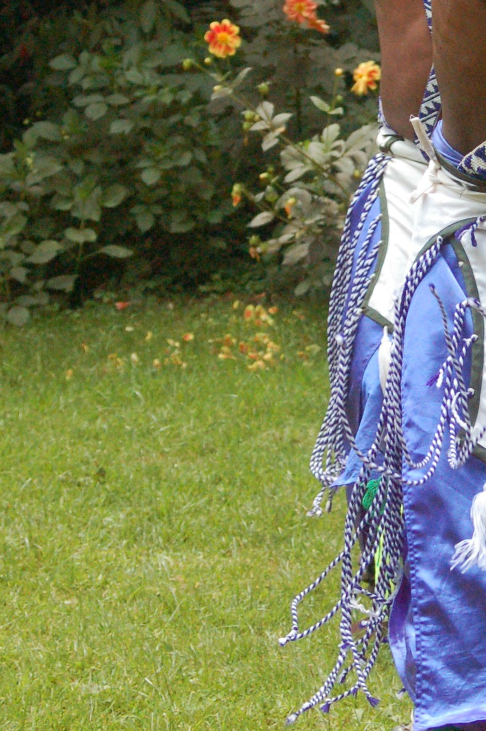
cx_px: 573
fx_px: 4199
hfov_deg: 6.6
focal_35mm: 207
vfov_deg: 9.9
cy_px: 229
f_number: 6.3
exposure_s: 1/500
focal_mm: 56
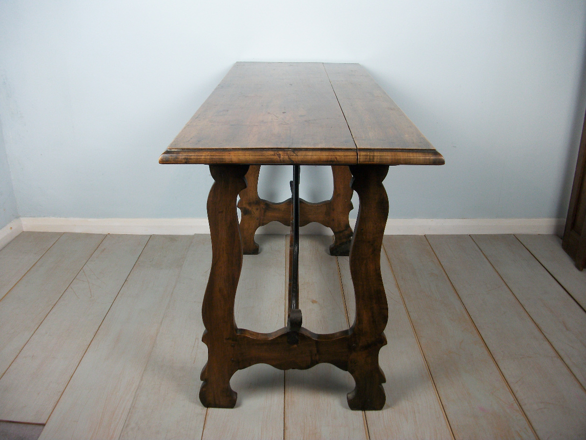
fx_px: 525
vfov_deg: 45.4
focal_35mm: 31
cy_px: 220
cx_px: 293
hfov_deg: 58.4
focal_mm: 5.7
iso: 126
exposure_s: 1/40
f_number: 2.9
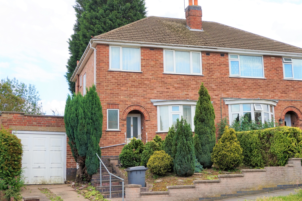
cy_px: 100
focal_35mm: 48
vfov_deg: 28.0
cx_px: 151
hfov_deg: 41.1
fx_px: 402
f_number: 6.3
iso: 400
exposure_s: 1/800
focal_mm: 32
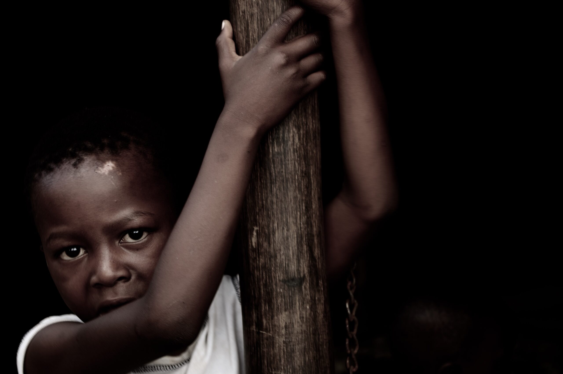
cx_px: 282
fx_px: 1289
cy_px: 187
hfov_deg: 24.6
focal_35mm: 82
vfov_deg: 16.5
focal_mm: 55
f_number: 5.6
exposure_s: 1/30
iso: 100
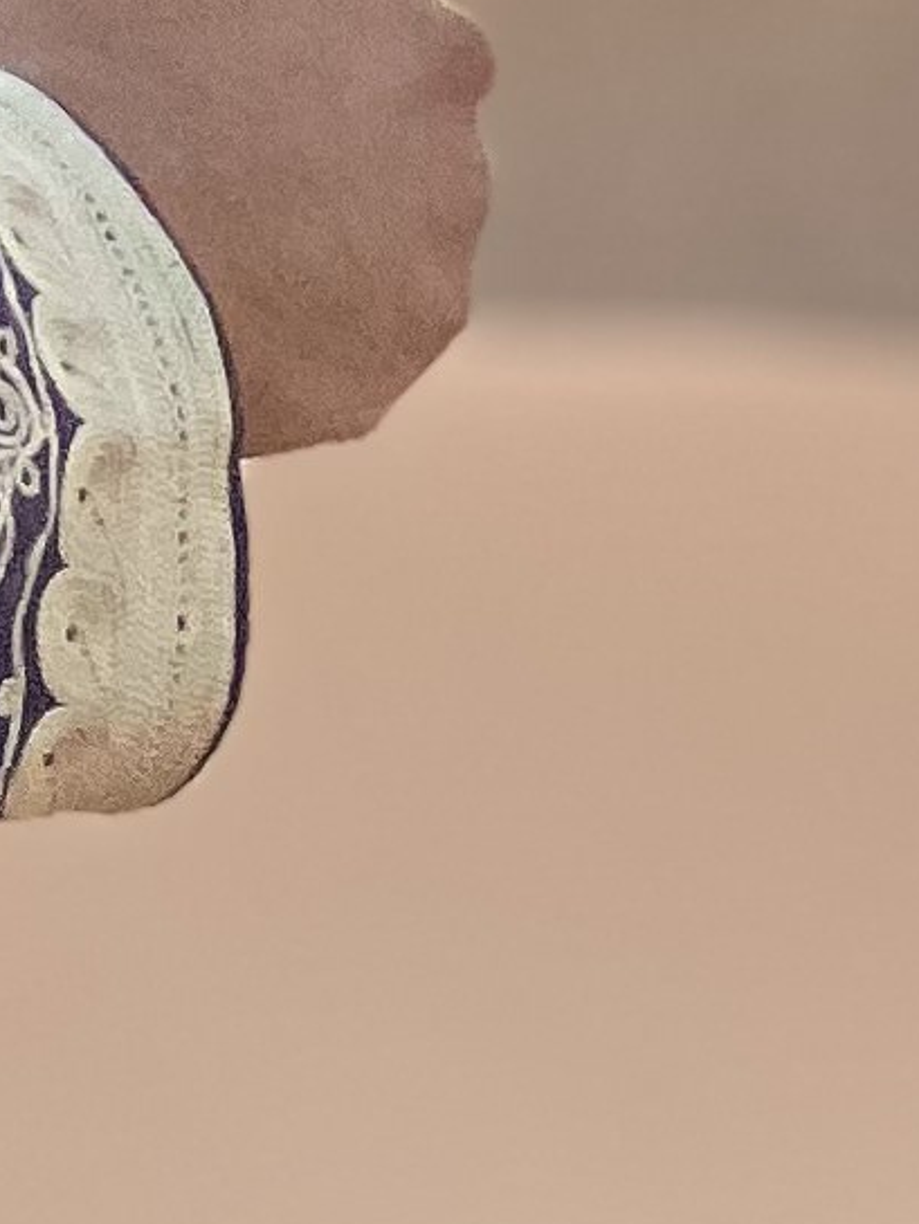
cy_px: 647
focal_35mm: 570
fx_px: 20169
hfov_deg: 2.6
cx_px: -903
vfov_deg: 3.5
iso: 25
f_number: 2.8
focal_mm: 9
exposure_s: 1/250
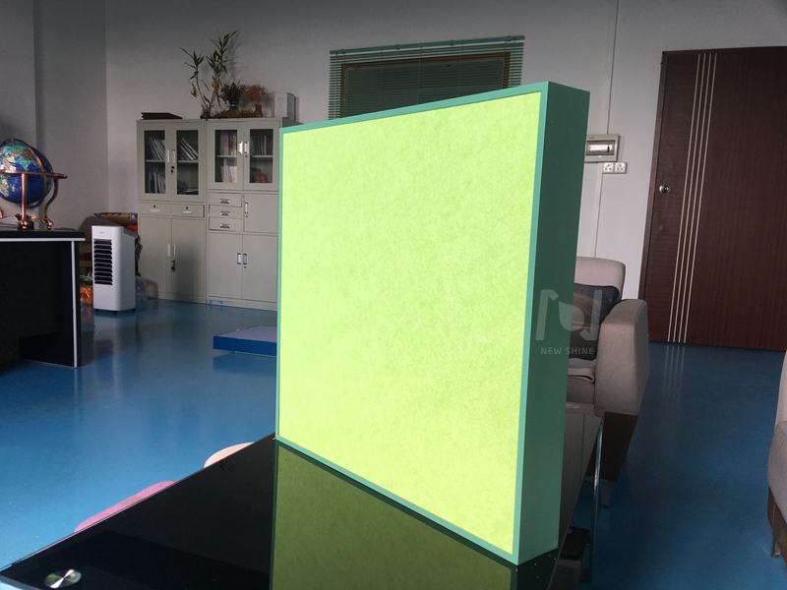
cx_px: 394
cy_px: 295
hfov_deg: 61.7
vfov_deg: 48.2
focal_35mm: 29
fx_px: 659
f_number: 2.2
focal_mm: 4.15
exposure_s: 1/143
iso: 25
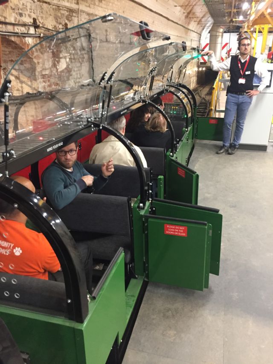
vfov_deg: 61.7
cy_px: 182
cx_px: 136
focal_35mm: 29
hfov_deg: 48.2
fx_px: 305
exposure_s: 1/25
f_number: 2.2
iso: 250
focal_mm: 4.15
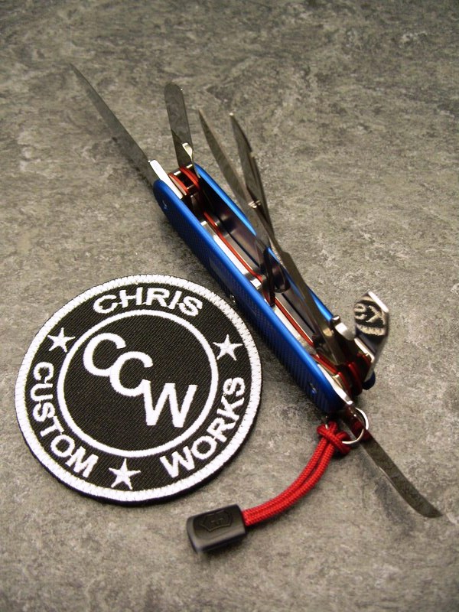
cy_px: 306
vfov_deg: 52.6
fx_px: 619
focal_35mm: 35
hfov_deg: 40.7
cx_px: 230
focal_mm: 7.8
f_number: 2.8
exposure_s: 1/45
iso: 120
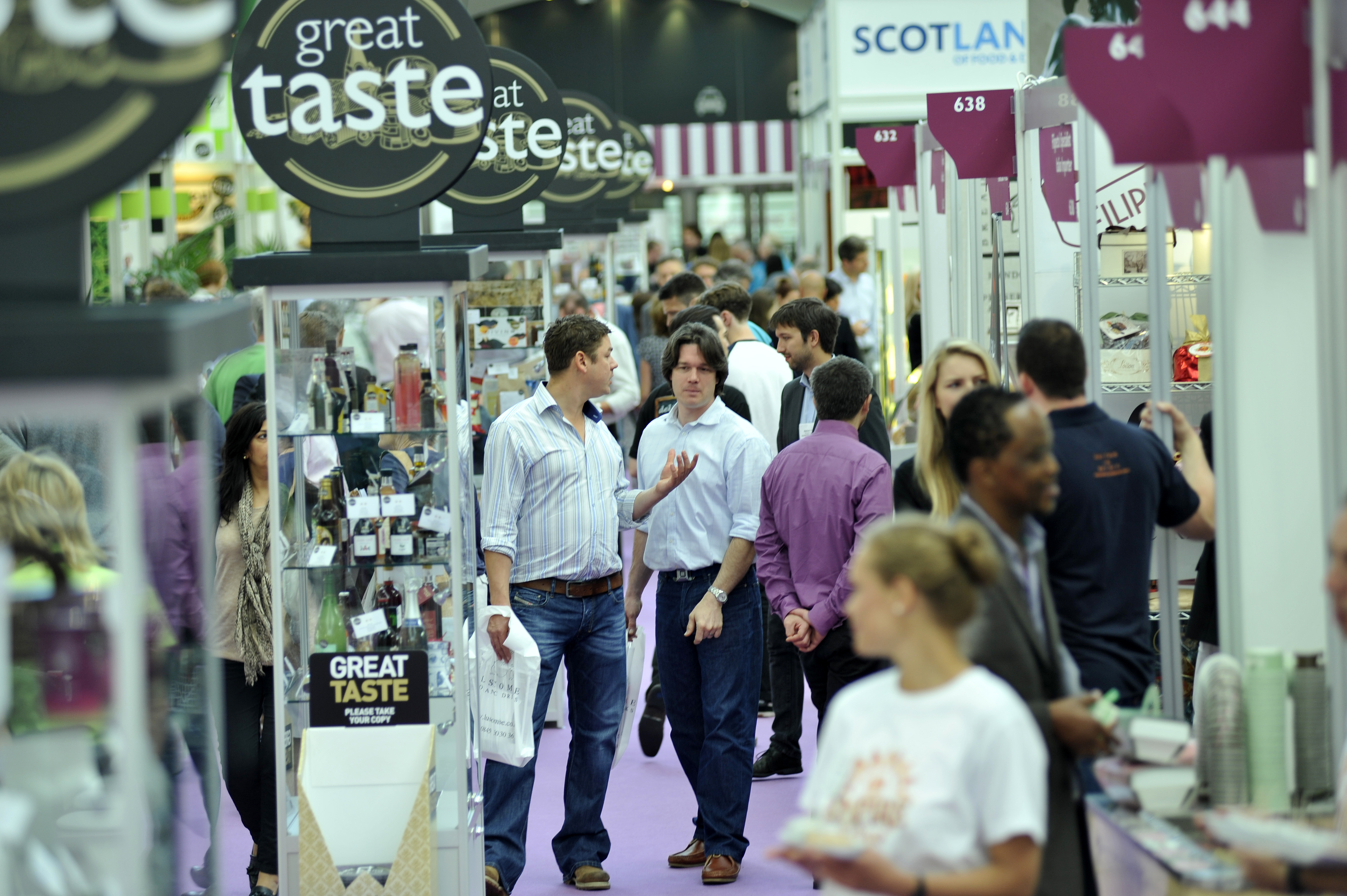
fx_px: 5422
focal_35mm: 145
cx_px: 674
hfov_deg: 14.2
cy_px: 448
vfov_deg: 9.5
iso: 400
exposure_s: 1/160
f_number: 3.2
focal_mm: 145
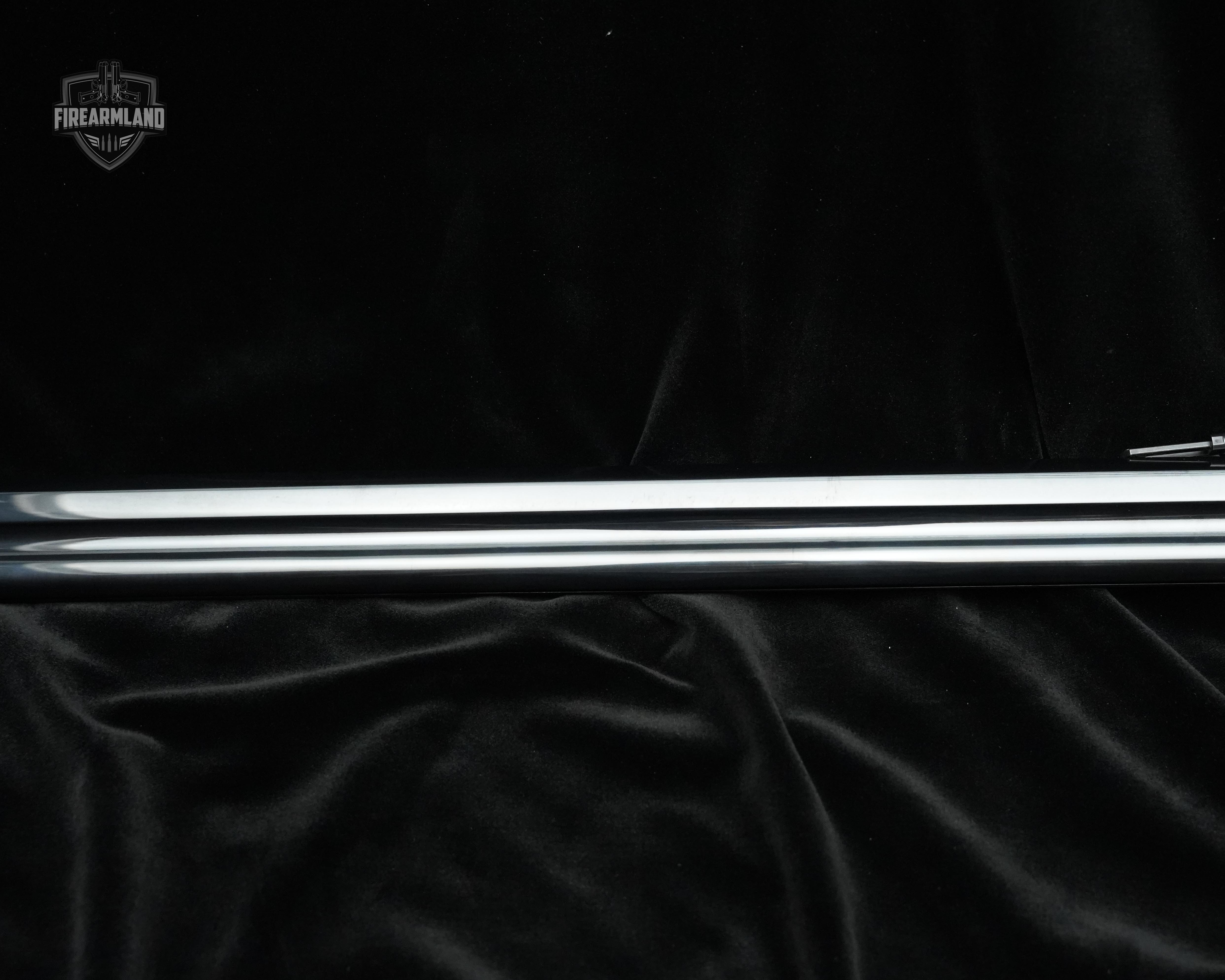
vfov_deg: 34.6
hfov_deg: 42.5
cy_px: 491
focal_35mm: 43
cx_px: 699
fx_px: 1571
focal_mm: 38.3
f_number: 6.3
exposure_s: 1/125
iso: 8000
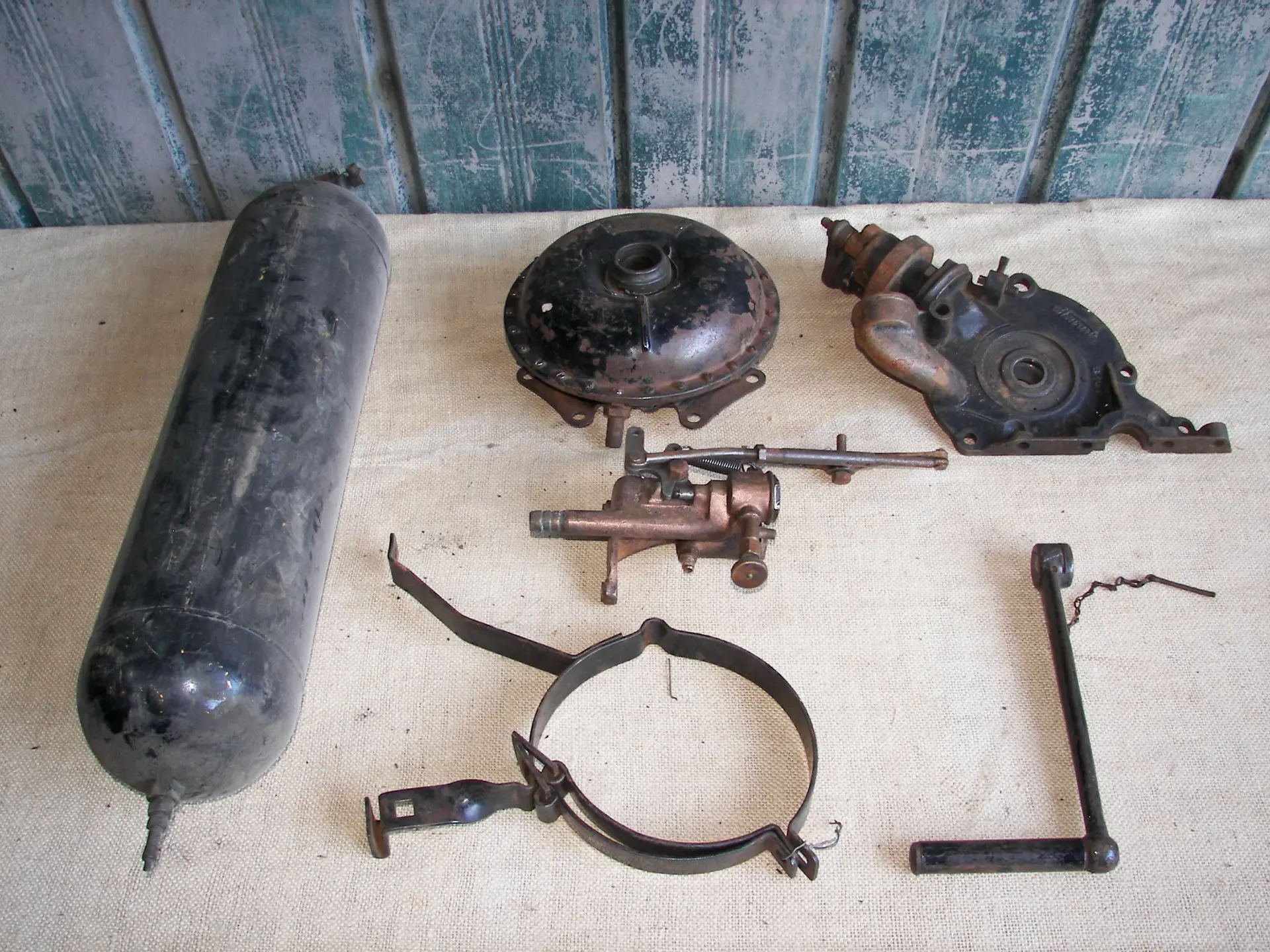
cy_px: 476
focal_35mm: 36
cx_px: 635
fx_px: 1321
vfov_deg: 39.7
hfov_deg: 51.4
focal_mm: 6
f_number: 2.8
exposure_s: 1/30
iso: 100
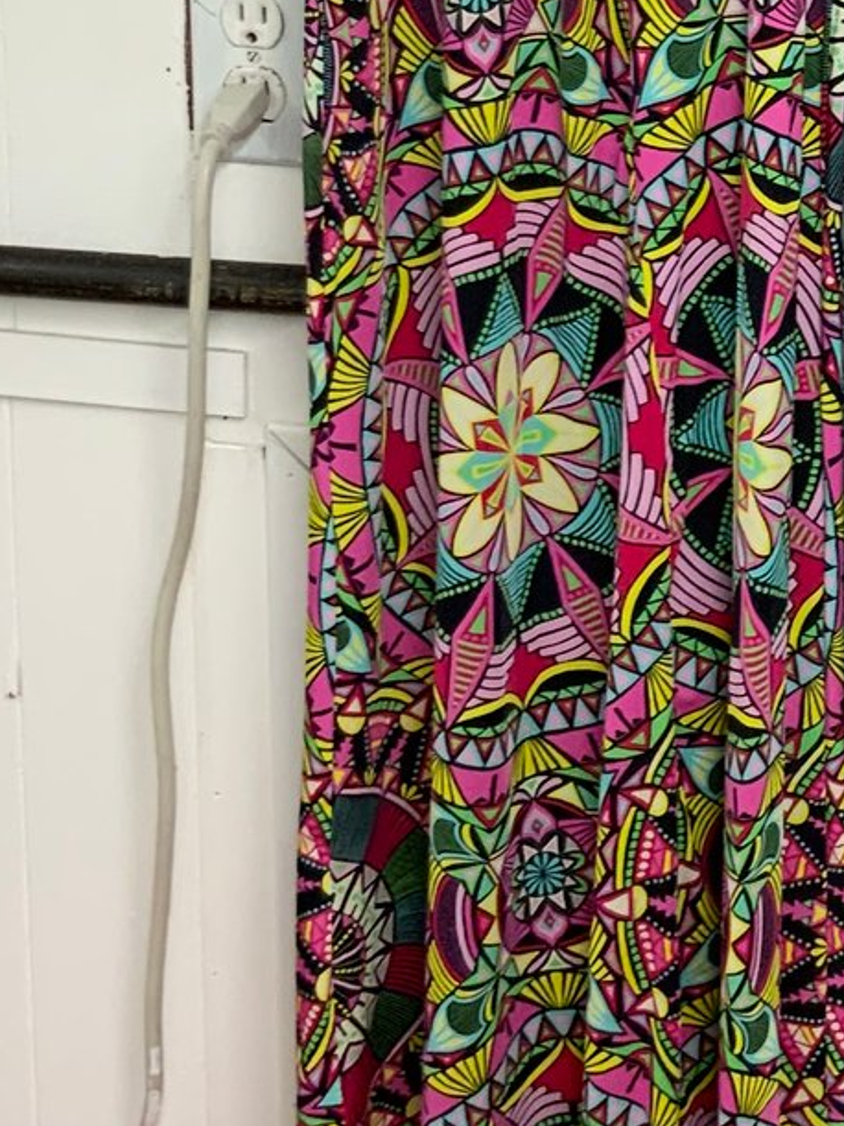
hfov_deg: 15.1
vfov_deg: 20.1
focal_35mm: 95
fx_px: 3089
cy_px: 22
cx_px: 993
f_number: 1.8
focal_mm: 3
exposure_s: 1/60
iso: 50
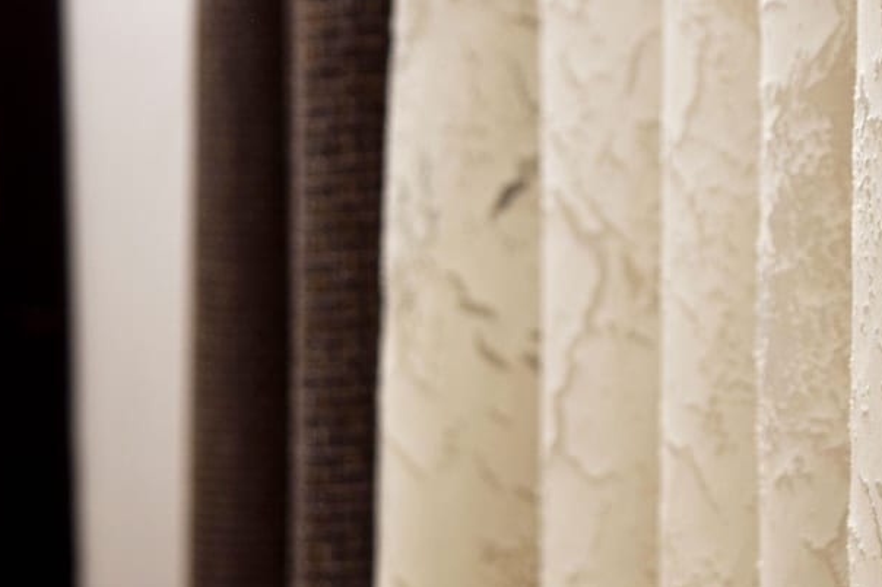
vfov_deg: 8.3
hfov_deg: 12.4
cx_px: 834
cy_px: 128
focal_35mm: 164
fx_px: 4015
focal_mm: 55
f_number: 5.6
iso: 400
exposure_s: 1/60
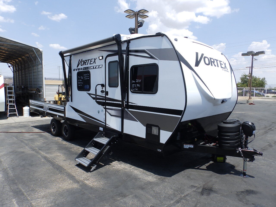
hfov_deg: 76.4
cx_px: 138
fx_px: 175
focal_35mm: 22
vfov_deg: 61.1
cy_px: 104
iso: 80
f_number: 4.5
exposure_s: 1/500
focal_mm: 4
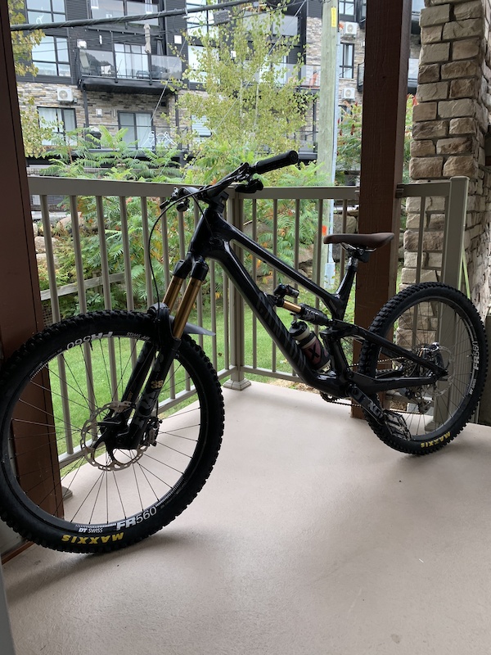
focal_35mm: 26
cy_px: 328
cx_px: 246
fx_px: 492
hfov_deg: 53.1
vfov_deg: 67.3
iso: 25
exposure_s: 1/121
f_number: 1.8
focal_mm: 4.25
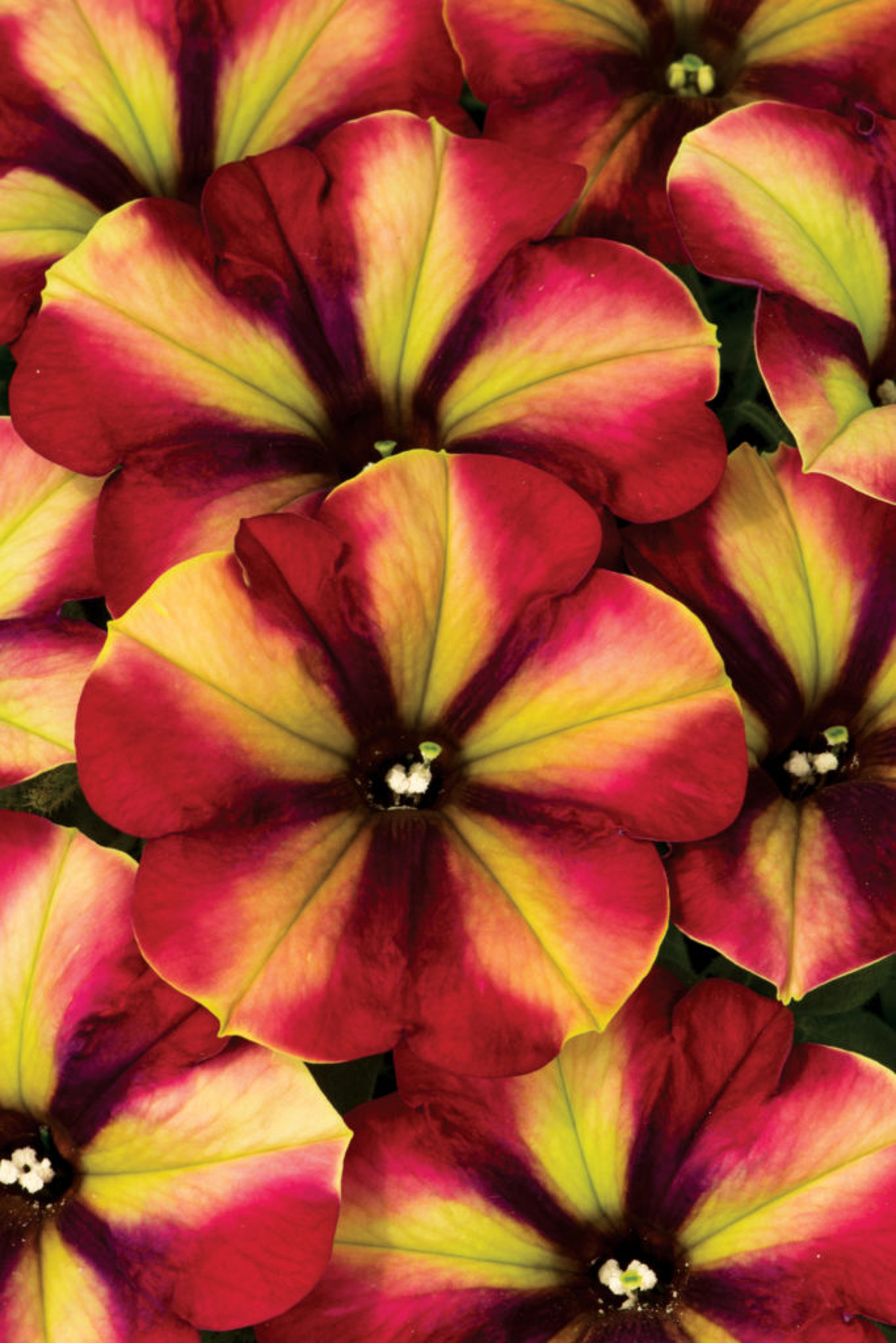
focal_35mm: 158
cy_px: 672
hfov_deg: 8.7
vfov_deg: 13.0
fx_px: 5878
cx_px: 448
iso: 100
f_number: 18
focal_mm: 105
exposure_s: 1/13
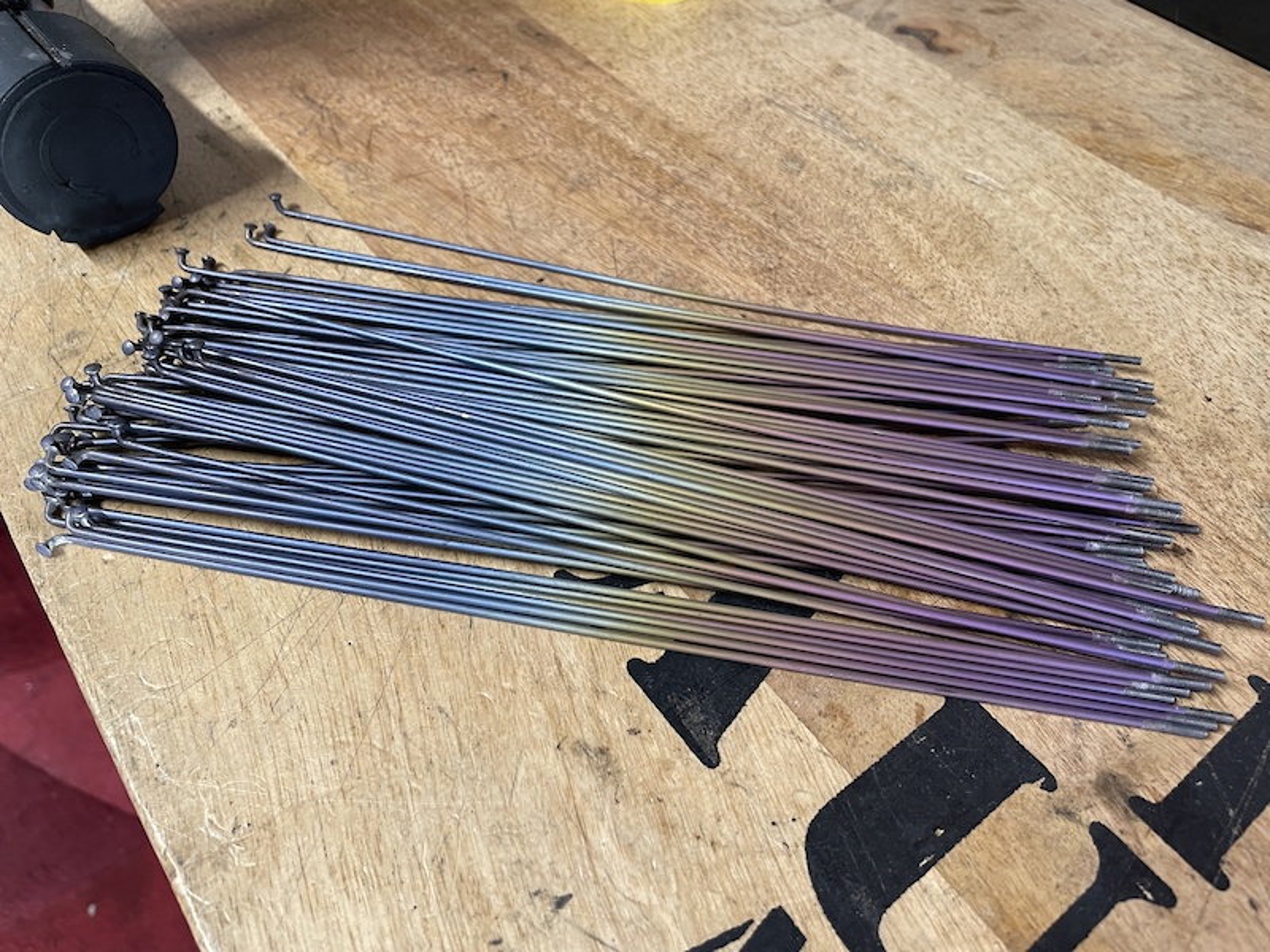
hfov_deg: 67.3
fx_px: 954
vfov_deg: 53.1
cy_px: 476
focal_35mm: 26
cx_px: 635
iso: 160
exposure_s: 1/50
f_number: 1.6
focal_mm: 4.2
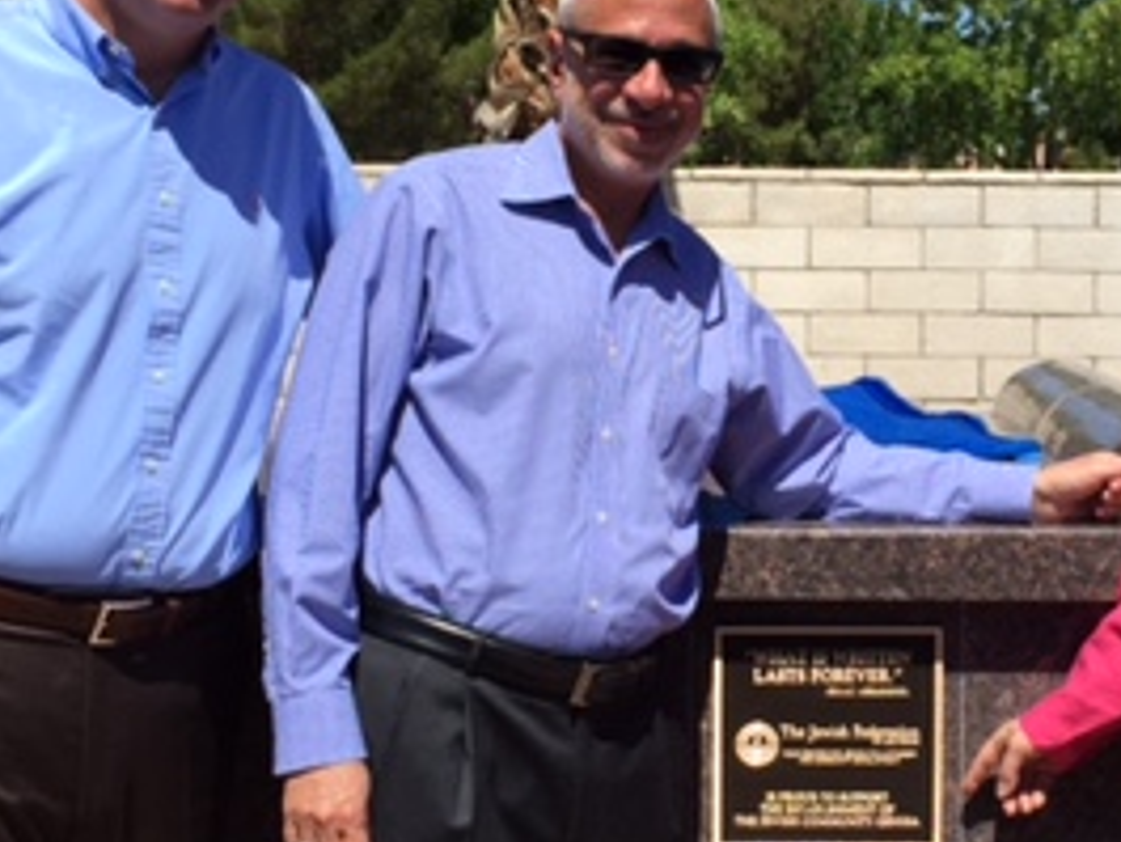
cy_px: 377
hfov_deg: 27.5
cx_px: 804
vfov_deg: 21.0
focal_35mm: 70
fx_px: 2268
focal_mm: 4.15
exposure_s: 1/2326
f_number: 2.2
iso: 32
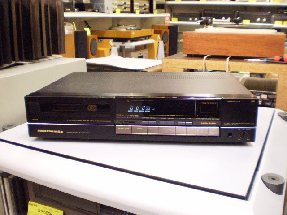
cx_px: 144
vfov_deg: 39.7
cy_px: 108
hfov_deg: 51.4
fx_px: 298
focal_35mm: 36
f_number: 3.1
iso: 400
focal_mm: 6.3
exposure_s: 1/30
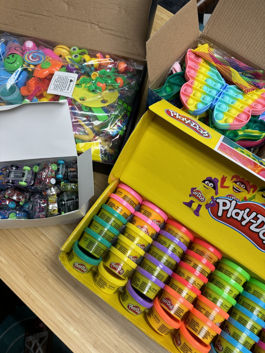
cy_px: 176
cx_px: 132
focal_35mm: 24
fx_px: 245
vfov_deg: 71.6
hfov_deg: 56.8
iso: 160
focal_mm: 6.76
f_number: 1.78
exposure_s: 1/120
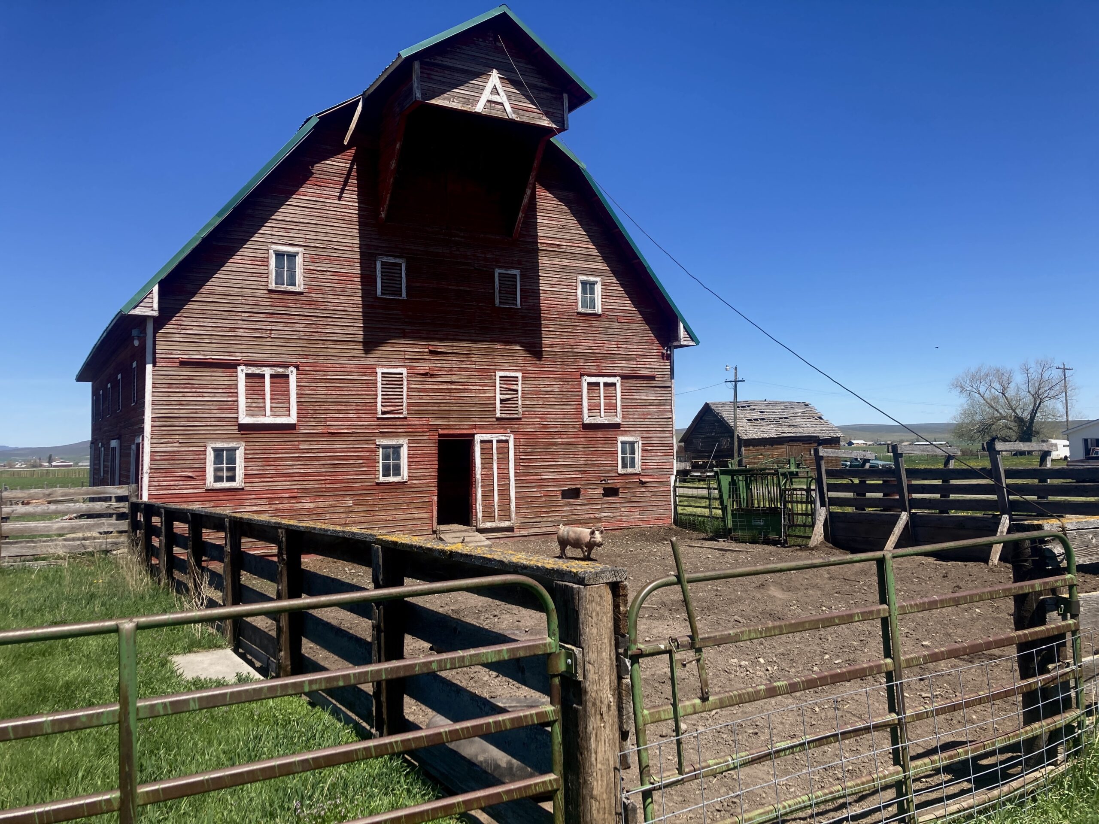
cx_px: 550
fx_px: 889
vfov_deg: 49.7
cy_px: 412
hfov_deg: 63.4
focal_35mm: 28
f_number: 1.8
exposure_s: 1/1600
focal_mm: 3.99
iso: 20
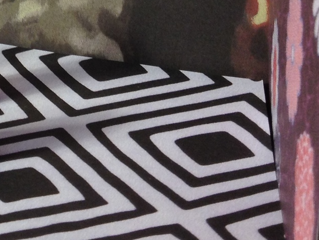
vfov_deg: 10.1
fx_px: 1281
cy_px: -179
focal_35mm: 139
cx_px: -148
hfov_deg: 13.4
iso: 50
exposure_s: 1/30
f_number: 2.4
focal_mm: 4.28
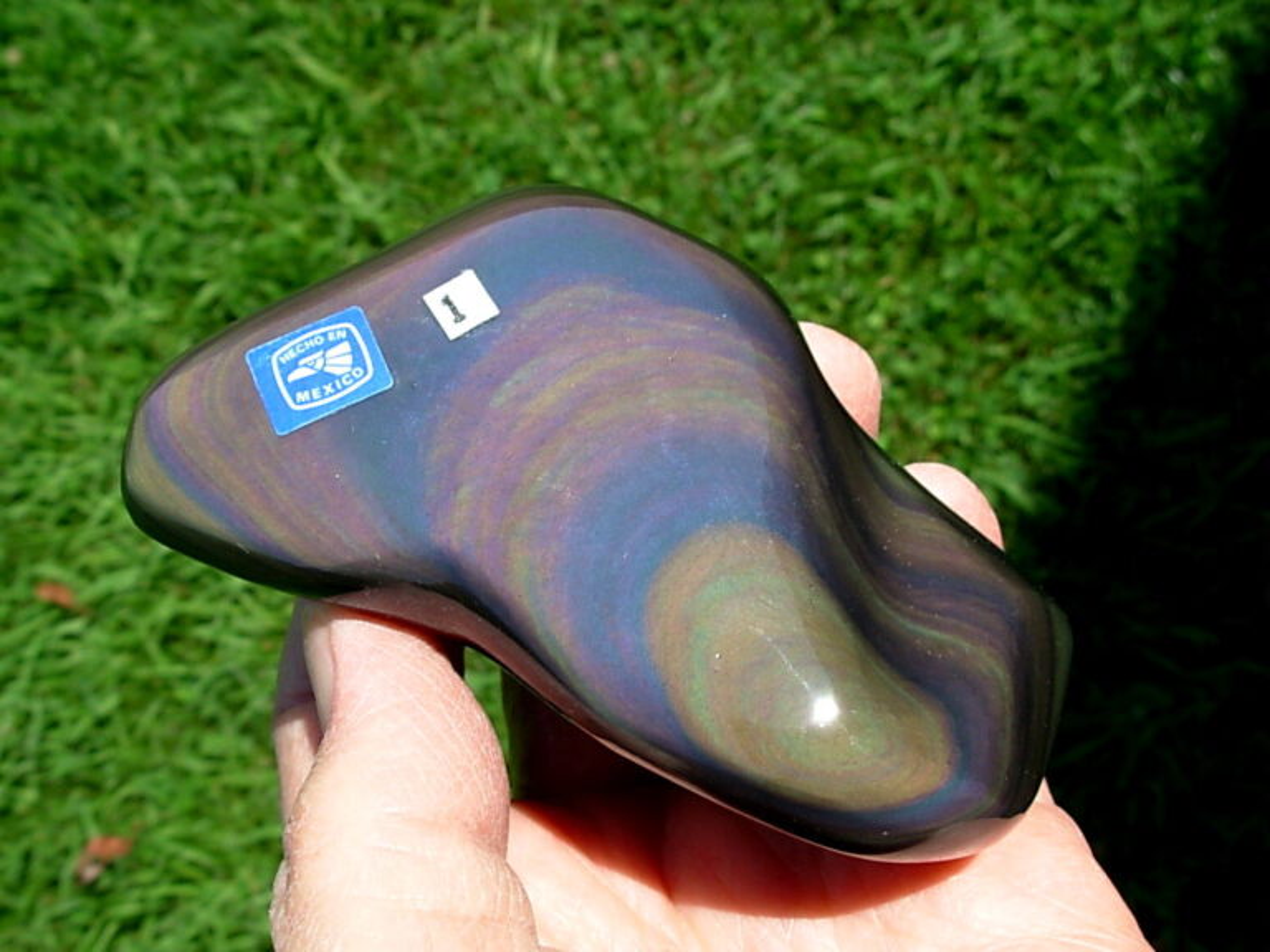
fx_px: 1394
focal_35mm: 38
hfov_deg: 49.0
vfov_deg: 37.7
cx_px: 635
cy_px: 476
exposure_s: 1/418
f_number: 4.9
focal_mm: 6.3
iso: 50
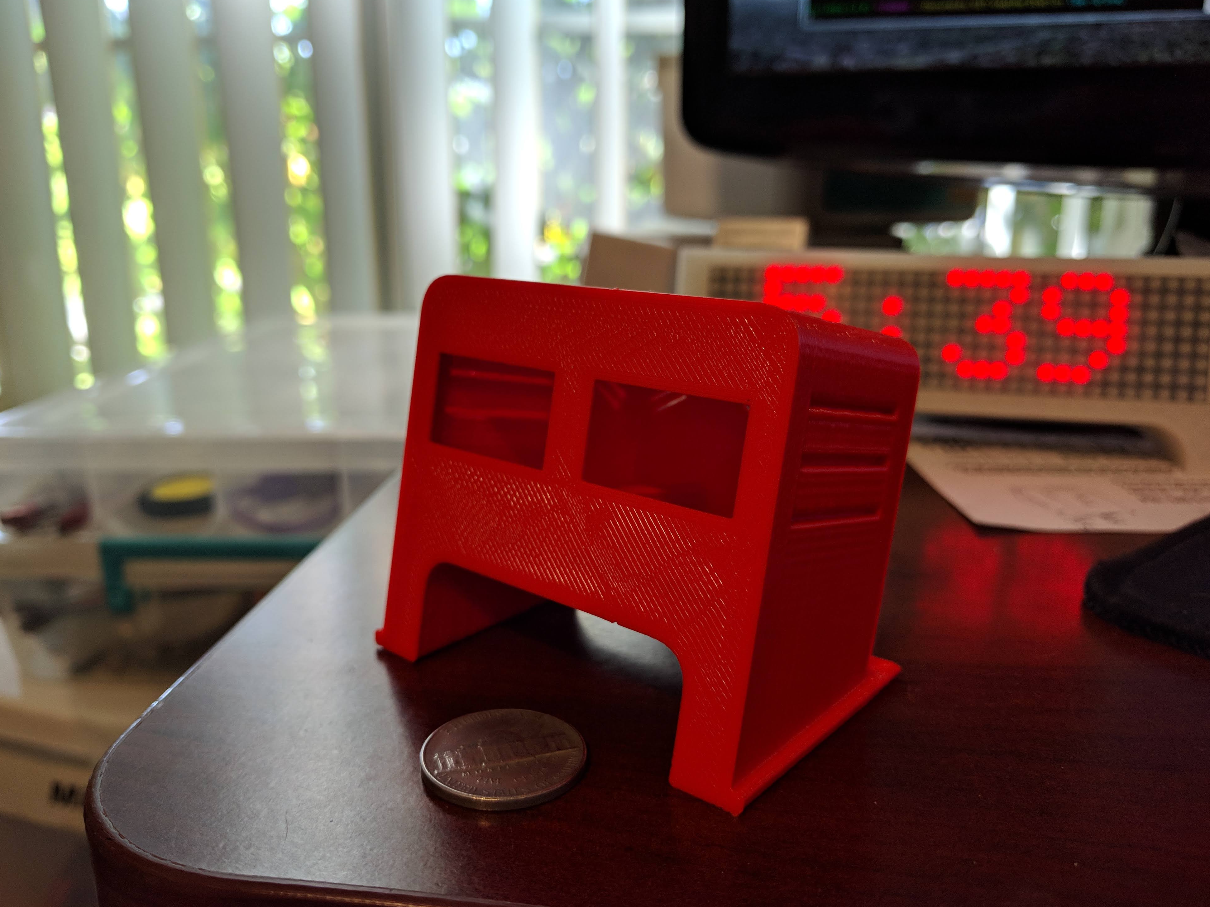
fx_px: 944
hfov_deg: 65.3
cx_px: 596
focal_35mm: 27
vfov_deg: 51.3
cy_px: 462
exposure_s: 1/125
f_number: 2
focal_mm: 4.67
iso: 143
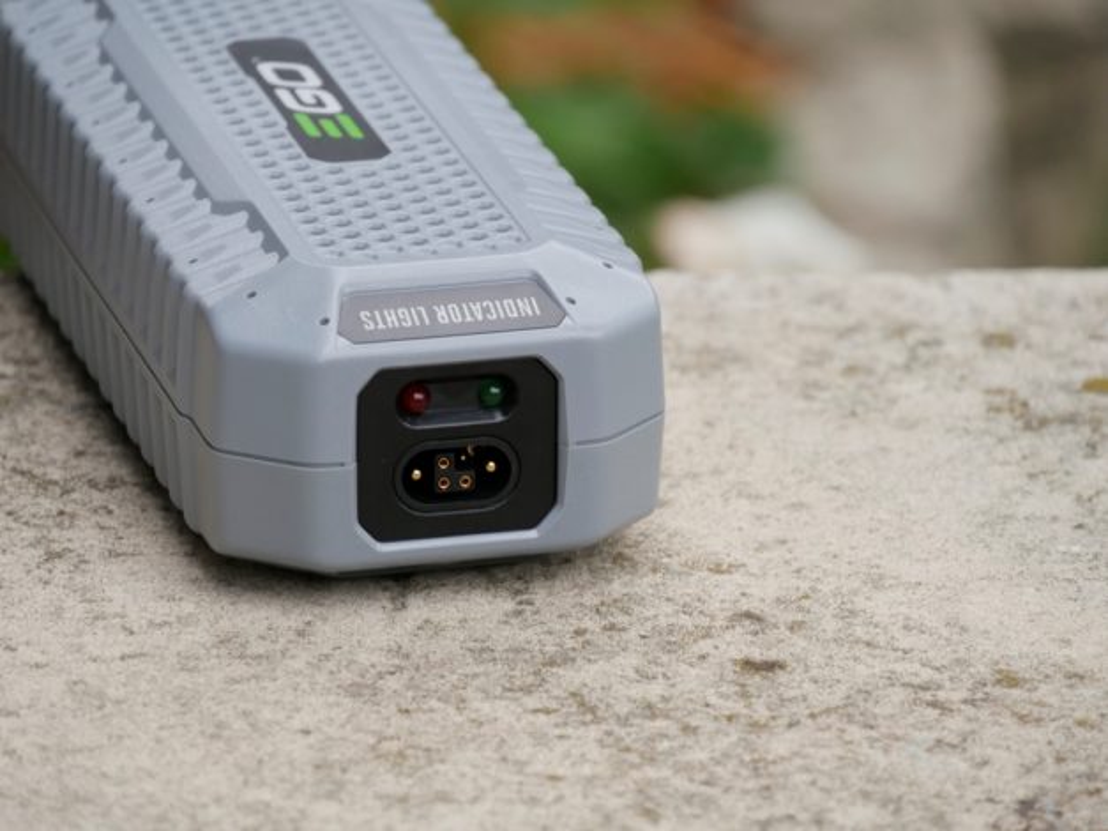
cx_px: 554
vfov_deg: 5.3
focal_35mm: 280
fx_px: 8961
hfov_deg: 7.1
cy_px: 416
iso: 640
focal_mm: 140
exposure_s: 1/320
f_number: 5.6
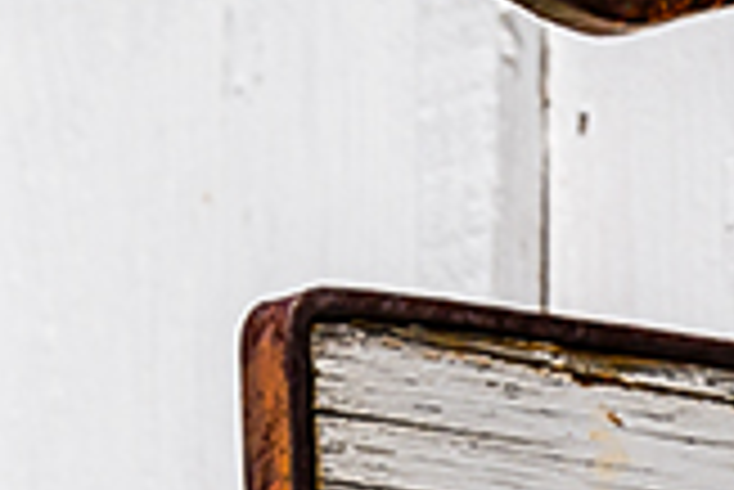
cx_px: 1860
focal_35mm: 863
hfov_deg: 2.4
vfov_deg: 1.6
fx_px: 17611
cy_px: 796
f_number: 8
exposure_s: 1/800
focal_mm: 122
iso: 100
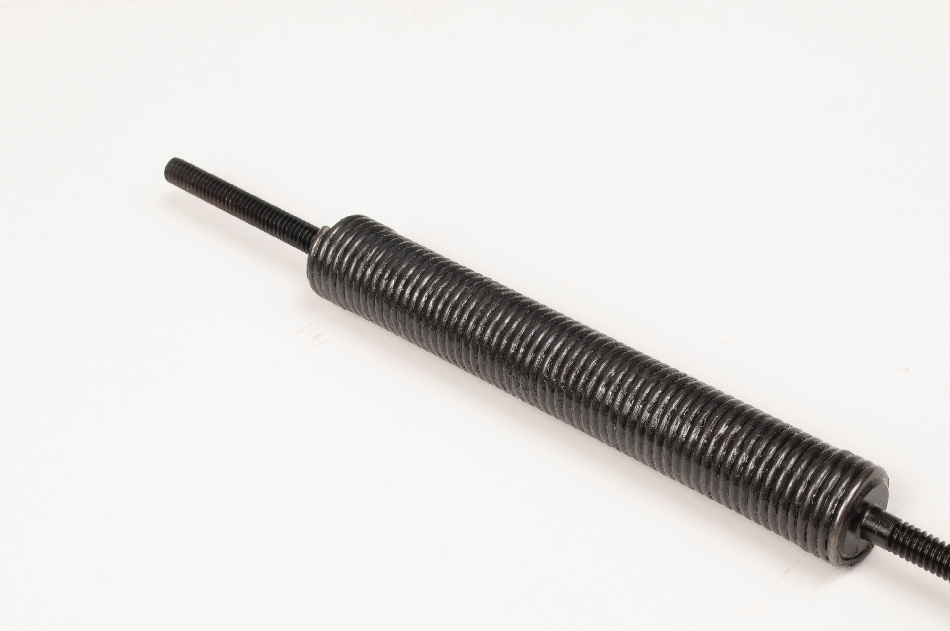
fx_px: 1845
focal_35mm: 70
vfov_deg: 19.3
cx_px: 606
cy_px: 435
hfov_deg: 28.7
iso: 200
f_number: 13
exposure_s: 1/50
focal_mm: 32
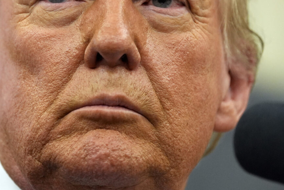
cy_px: 32
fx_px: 3708
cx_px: 45
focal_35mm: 470
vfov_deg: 2.9
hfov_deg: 4.4
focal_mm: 200
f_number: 2.8
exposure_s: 1/500
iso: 2000
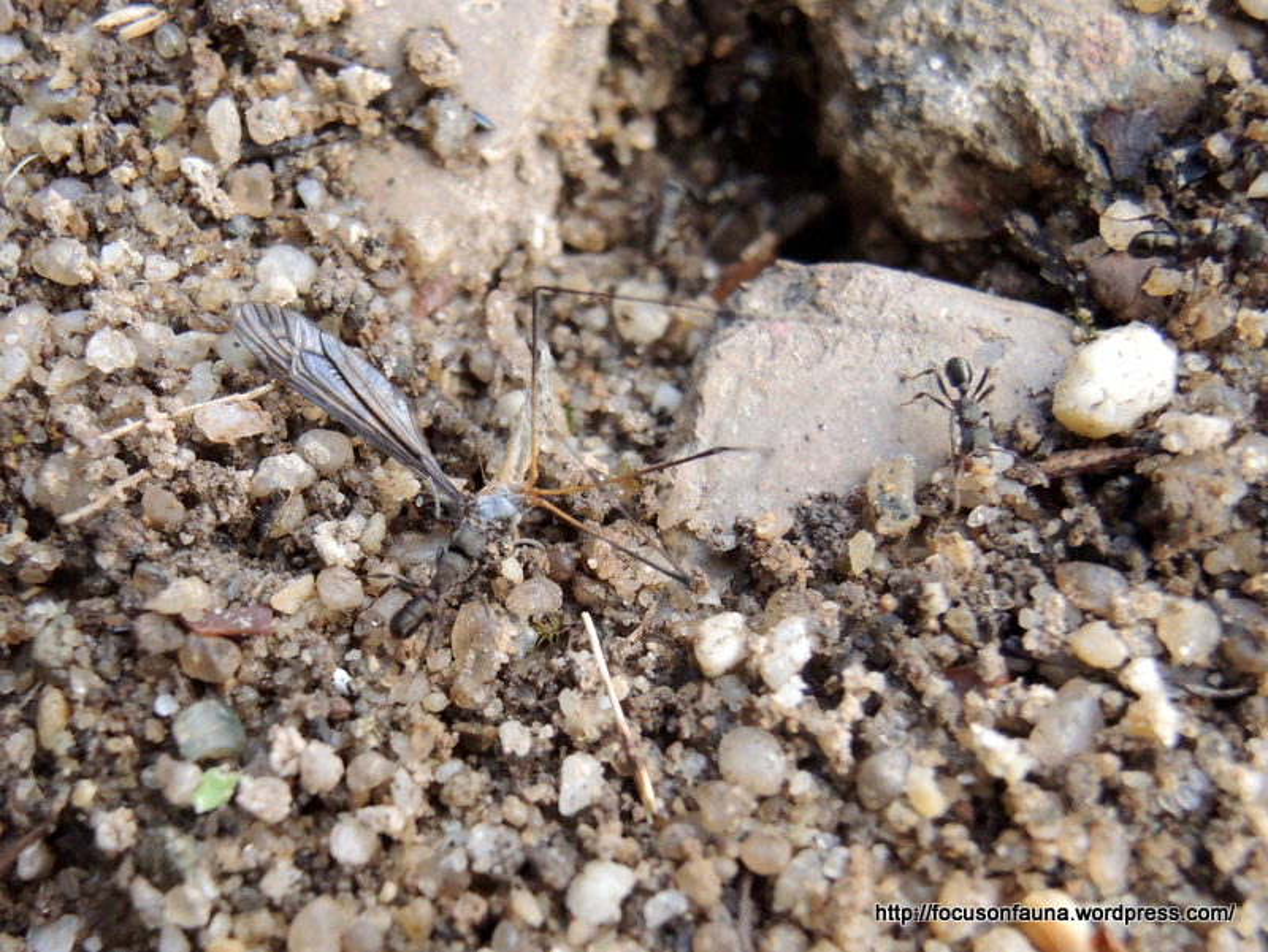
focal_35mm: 50
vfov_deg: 29.1
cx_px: 634
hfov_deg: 38.2
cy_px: 476
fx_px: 1833
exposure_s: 1/1250
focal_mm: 11
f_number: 2.8
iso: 1600
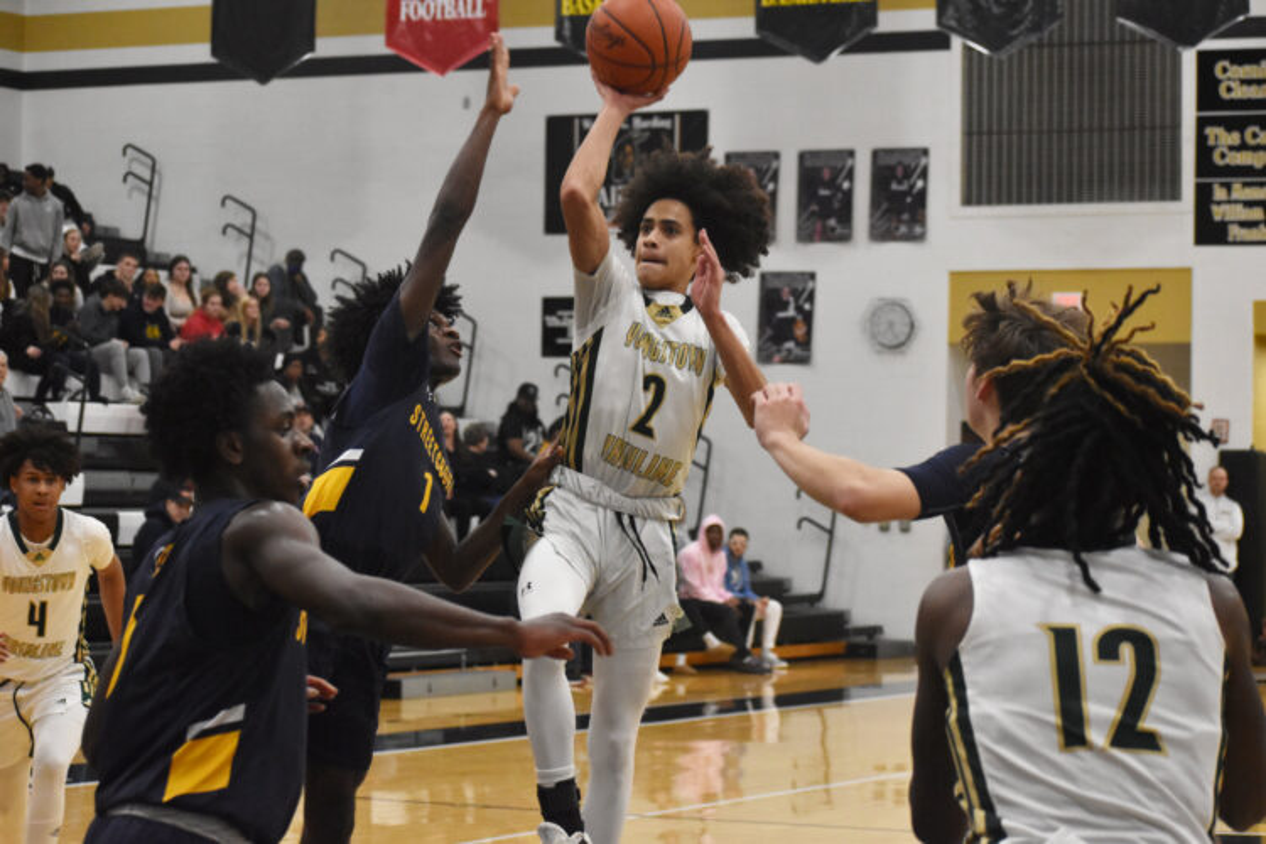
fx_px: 3692
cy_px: 422
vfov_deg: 13.0
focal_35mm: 105
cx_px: 633
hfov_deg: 19.5
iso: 2800
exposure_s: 1/500
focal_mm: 70
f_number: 4.5
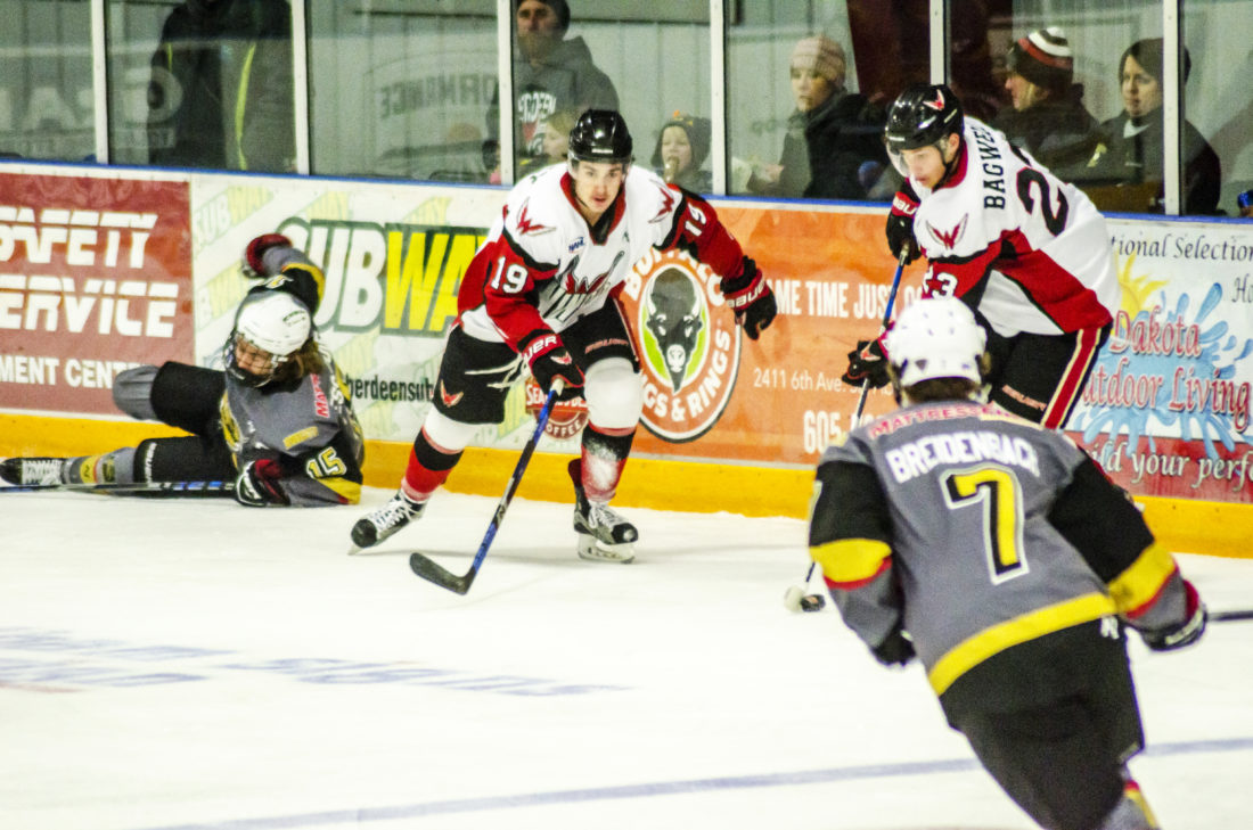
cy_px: 415
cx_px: 626
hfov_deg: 4.6
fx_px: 15633
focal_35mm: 450
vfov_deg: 3.0
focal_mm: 300
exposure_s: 1/320
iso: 640
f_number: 5.6
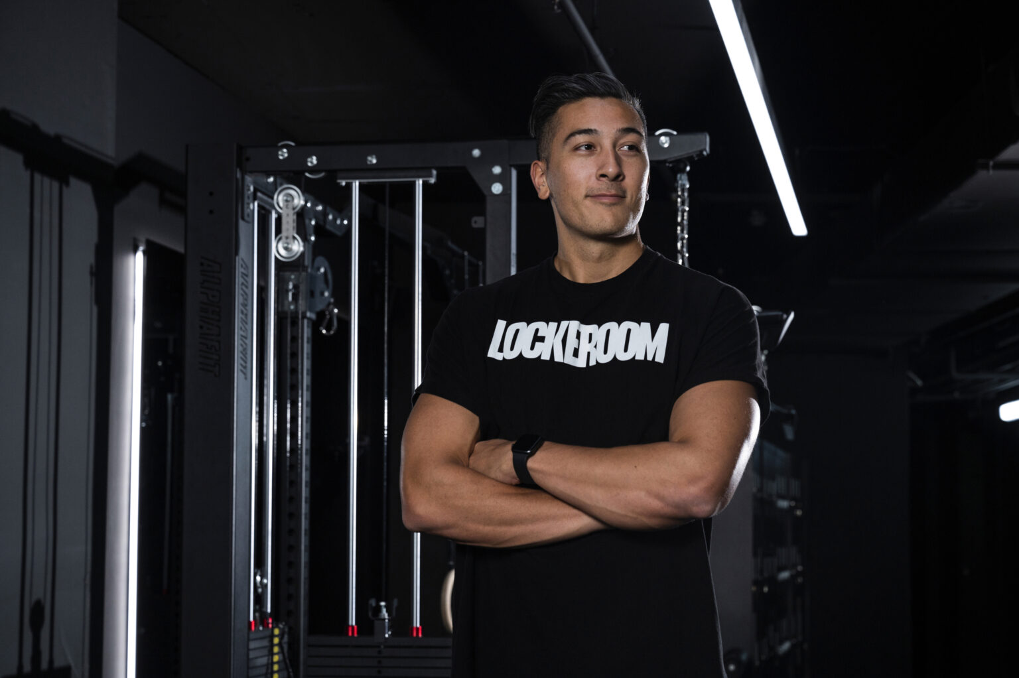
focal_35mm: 70
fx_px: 1980
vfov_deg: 19.4
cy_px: 339
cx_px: 510
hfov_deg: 28.9
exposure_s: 1/200
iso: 500
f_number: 5.6
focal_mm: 70
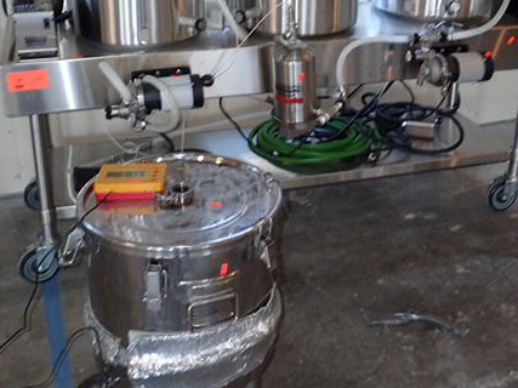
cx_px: 266
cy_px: 101
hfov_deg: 42.1
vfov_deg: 31.6
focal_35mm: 45
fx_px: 673
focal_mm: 5.5
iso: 250
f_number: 2.3
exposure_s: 1/30
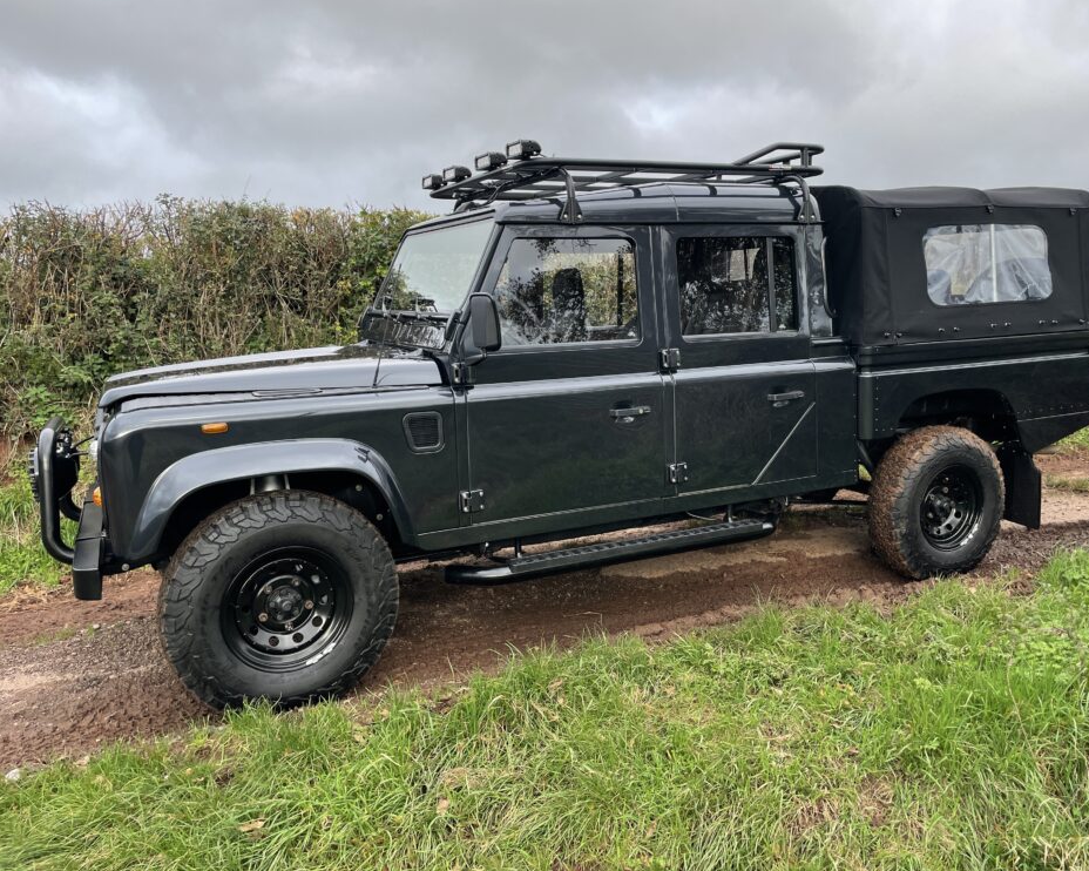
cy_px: 421
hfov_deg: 62.1
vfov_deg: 51.5
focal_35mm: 28
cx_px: 600
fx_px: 902
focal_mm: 4.2
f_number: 1.6
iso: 32
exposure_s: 1/509
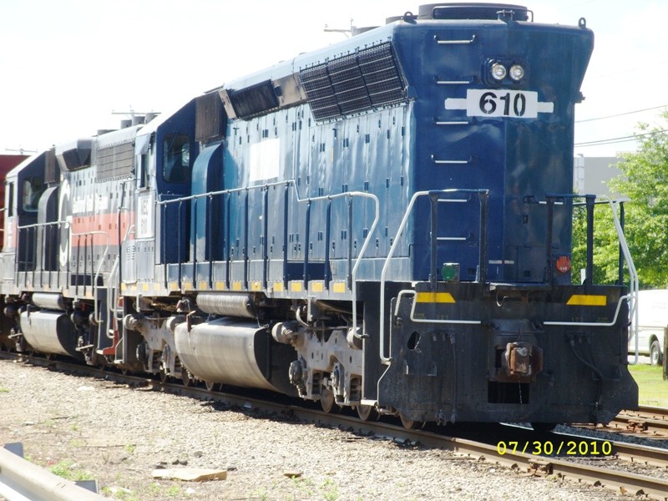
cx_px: 334
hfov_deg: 12.0
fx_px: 3165
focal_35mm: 164
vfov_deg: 9.1
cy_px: 250
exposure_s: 1/100
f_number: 7.6
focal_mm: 33.72
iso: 50
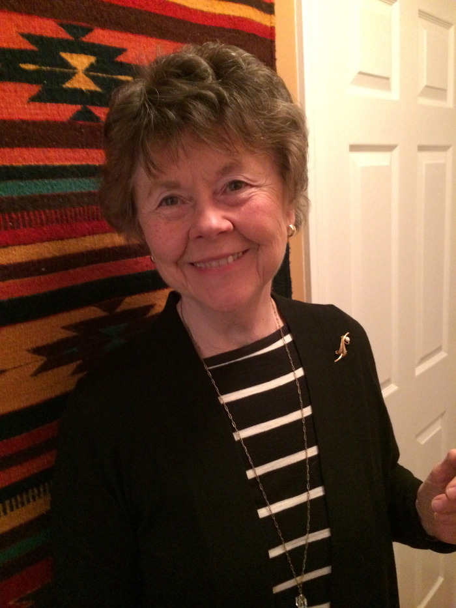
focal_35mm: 30
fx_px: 527
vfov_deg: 60.0
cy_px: 304
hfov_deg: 46.8
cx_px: 228
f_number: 2.2
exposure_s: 1/15
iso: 640
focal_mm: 4.12
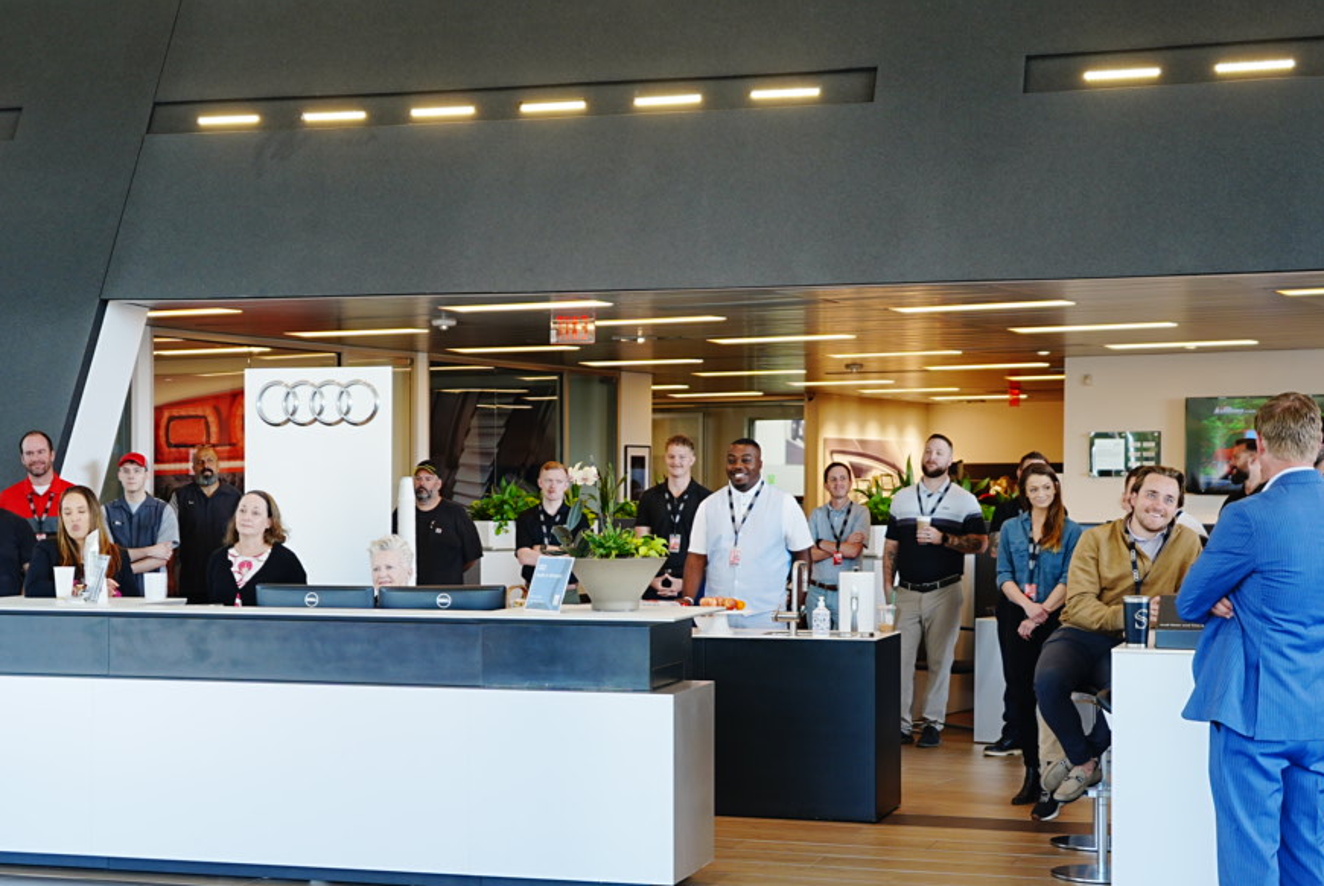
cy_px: 553
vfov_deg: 20.9
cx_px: 572
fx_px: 2393
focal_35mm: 65
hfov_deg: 30.9
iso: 160
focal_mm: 35
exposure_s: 1/100
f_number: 2.8
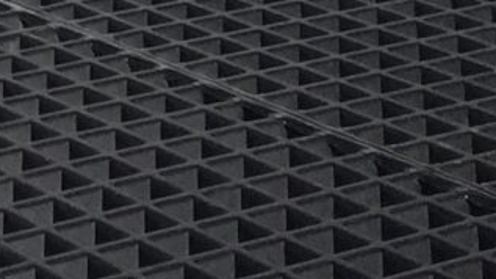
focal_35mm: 204
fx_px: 2682
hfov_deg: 9.6
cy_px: -903
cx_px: -585
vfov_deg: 5.2
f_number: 2.2
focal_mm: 4.15
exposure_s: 1/5650
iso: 32
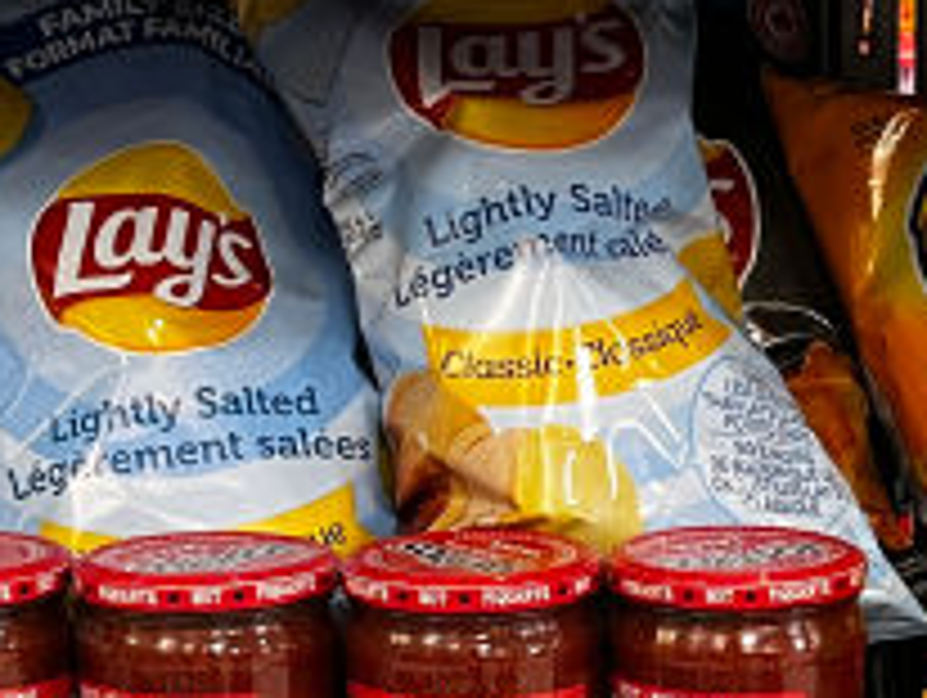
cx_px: 742
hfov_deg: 15.2
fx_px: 3459
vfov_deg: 11.4
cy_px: 716
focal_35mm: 129
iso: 80
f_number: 1.5
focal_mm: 5.7
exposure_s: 1/60
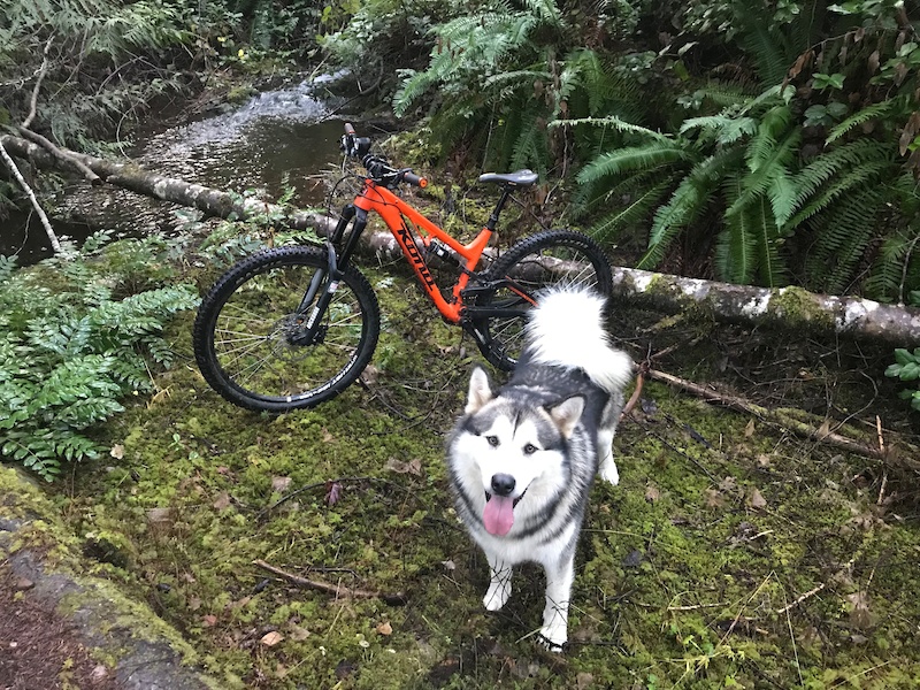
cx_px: 460
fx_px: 744
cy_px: 345
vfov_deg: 49.7
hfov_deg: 63.4
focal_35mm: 28
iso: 100
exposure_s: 1/11
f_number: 1.8
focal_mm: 3.99
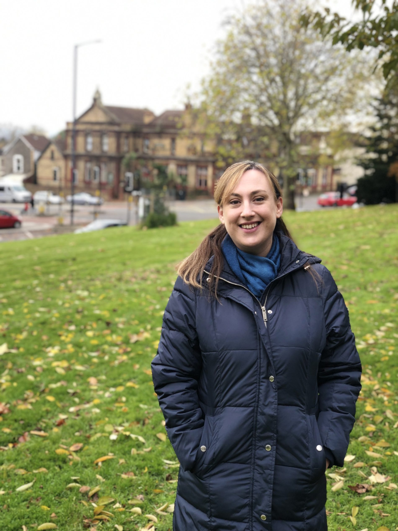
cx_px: 199
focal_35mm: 52
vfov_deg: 36.8
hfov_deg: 28.0
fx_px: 797
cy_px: 266
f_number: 2.4
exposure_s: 1/60
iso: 16
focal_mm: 6
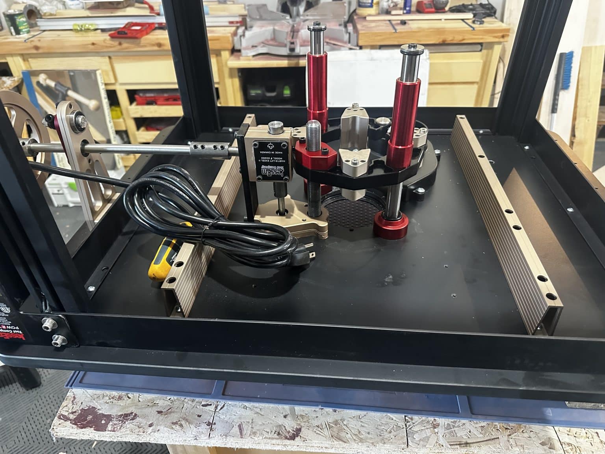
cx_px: 302
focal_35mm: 24
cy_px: 227
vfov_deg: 56.8
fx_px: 419
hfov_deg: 71.6
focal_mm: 6.86
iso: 1000
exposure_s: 1/60
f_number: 1.78
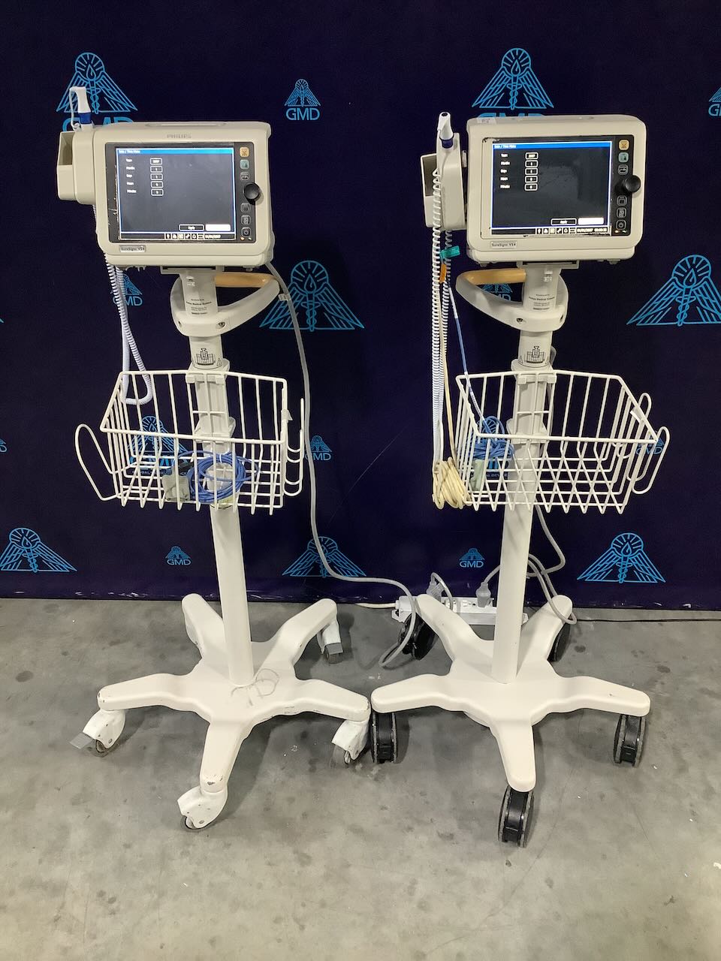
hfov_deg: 45.4
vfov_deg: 58.4
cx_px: 360
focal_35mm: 31
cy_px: 480
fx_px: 861
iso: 320
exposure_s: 1/40
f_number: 2.4
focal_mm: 3.3
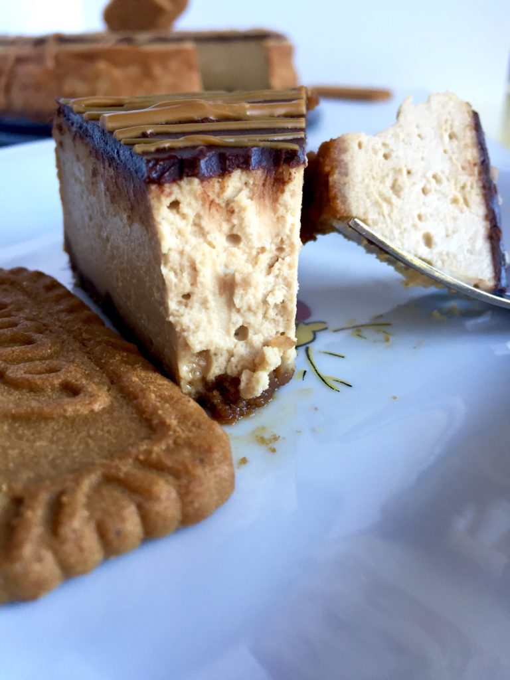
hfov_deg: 48.2
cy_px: 340
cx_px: 255
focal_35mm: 29
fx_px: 570
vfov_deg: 61.7
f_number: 2.2
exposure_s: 1/30
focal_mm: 4.15
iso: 40
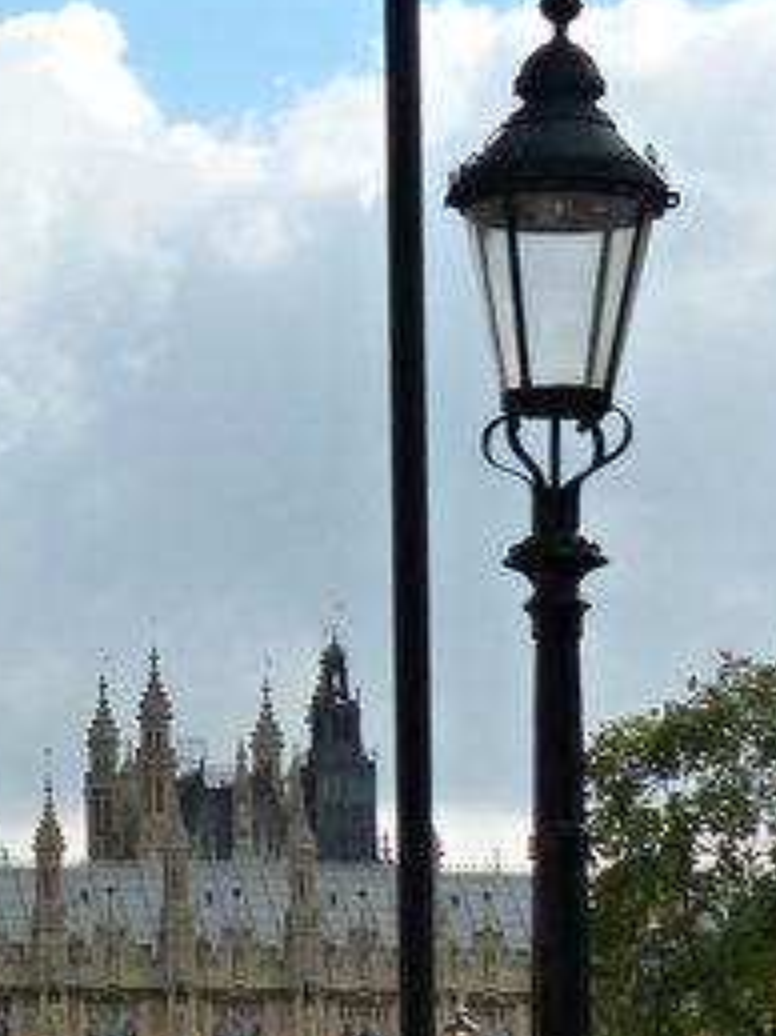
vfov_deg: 10.1
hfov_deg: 7.4
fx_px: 5863
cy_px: 632
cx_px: -556
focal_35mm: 196
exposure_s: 1/800
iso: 160
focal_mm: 8.4
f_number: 4
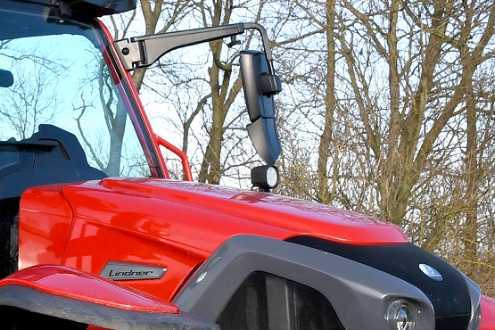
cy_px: 358
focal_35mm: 106
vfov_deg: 12.7
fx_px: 1457
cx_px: 103
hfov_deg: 19.1
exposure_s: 1/320
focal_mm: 19
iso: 320
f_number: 9
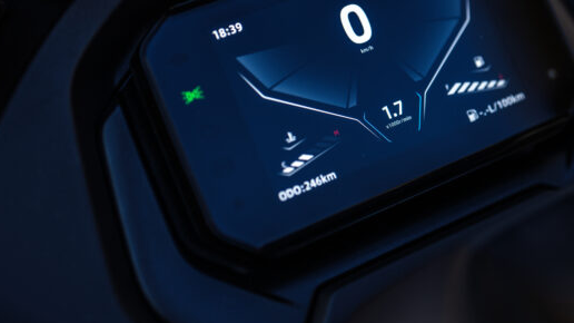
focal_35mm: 78
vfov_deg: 15.4
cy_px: 71
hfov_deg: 27.1
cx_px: 334
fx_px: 1187
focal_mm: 50
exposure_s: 1/640
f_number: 1.8
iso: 50
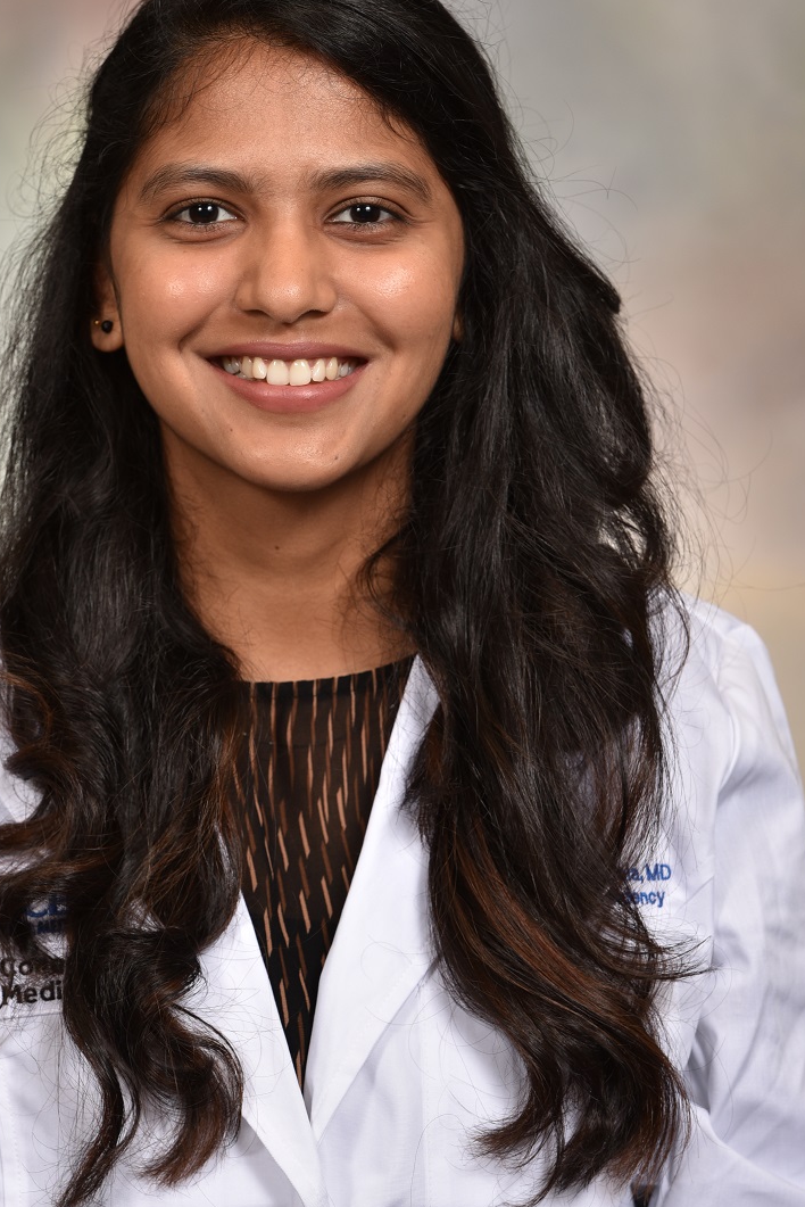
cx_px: 297
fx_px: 8044
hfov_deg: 5.7
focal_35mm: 240
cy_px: 536
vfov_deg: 8.6
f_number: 6.3
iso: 250
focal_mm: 170
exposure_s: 1/125
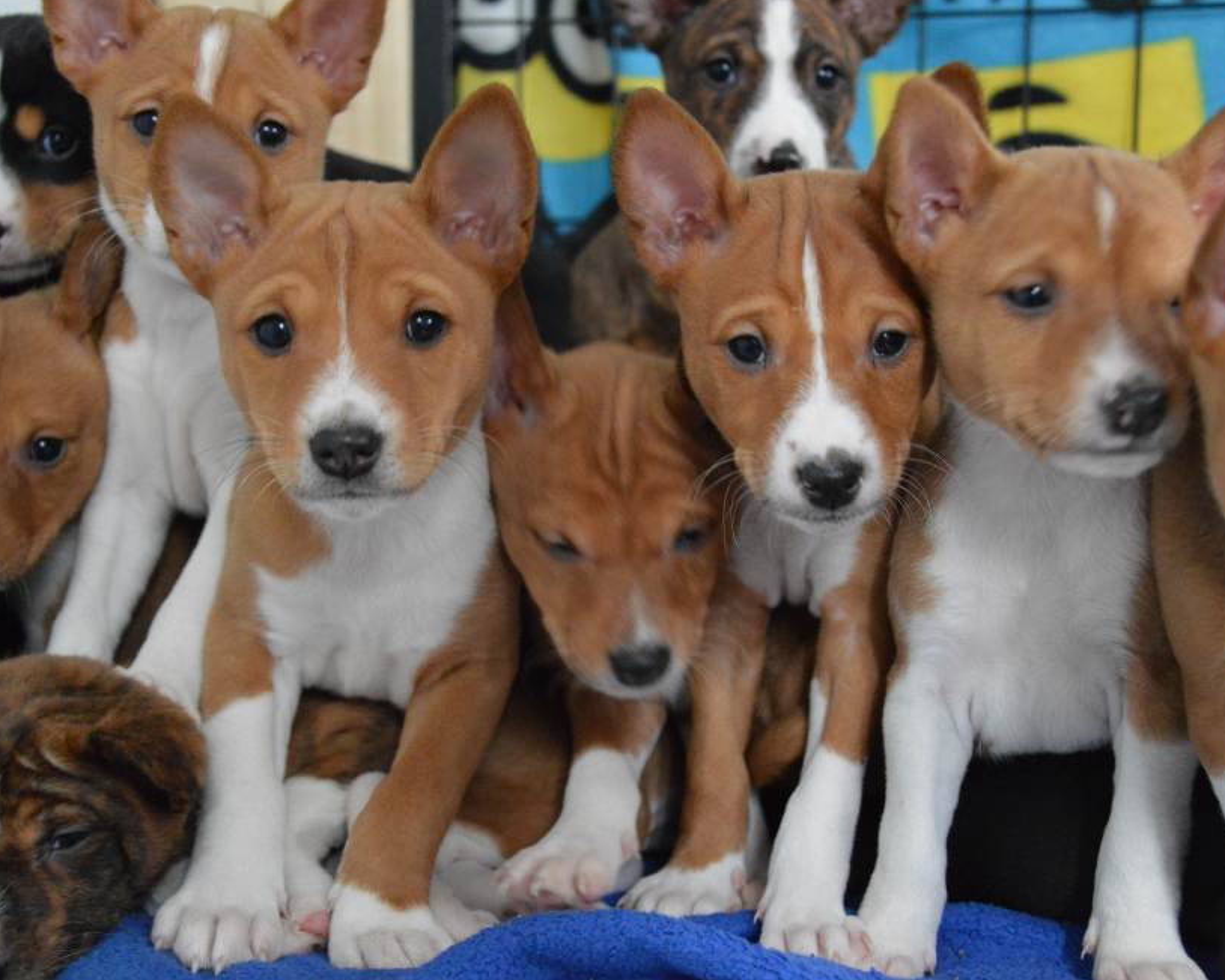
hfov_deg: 35.0
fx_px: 1942
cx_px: 603
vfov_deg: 28.3
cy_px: 494
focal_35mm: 54
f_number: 4.2
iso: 3200
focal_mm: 31
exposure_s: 1/80
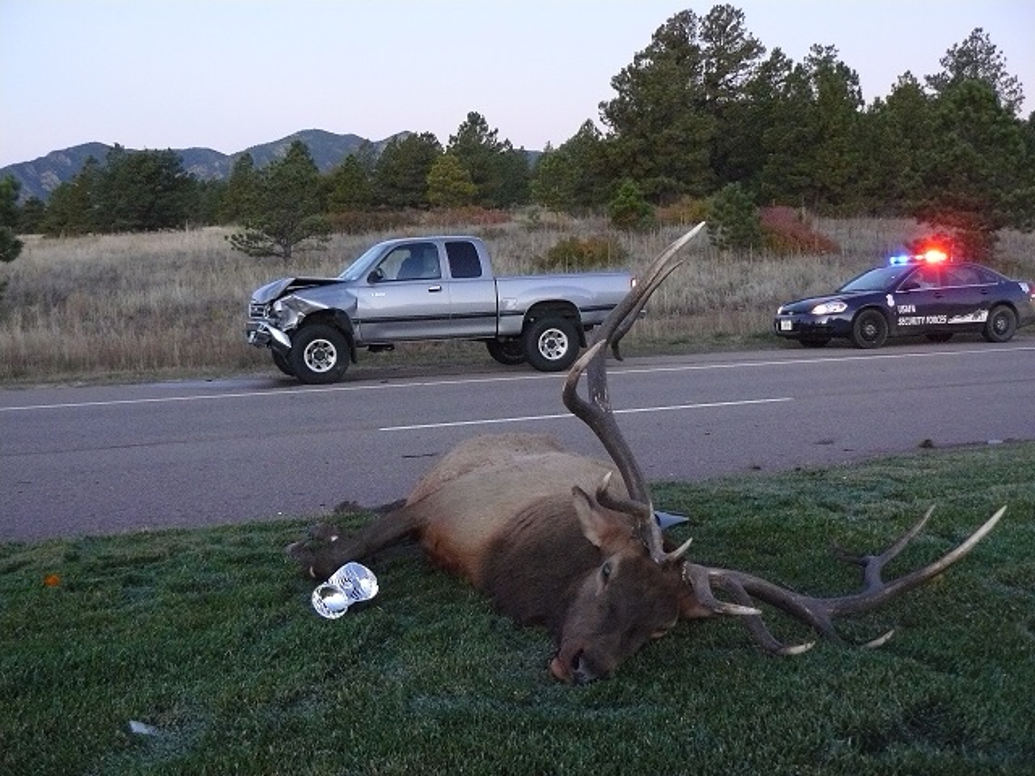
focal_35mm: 36
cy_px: 388
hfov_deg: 51.4
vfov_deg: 39.7
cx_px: 518
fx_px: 1076
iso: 400
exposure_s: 1/50
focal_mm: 6
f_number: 2.8
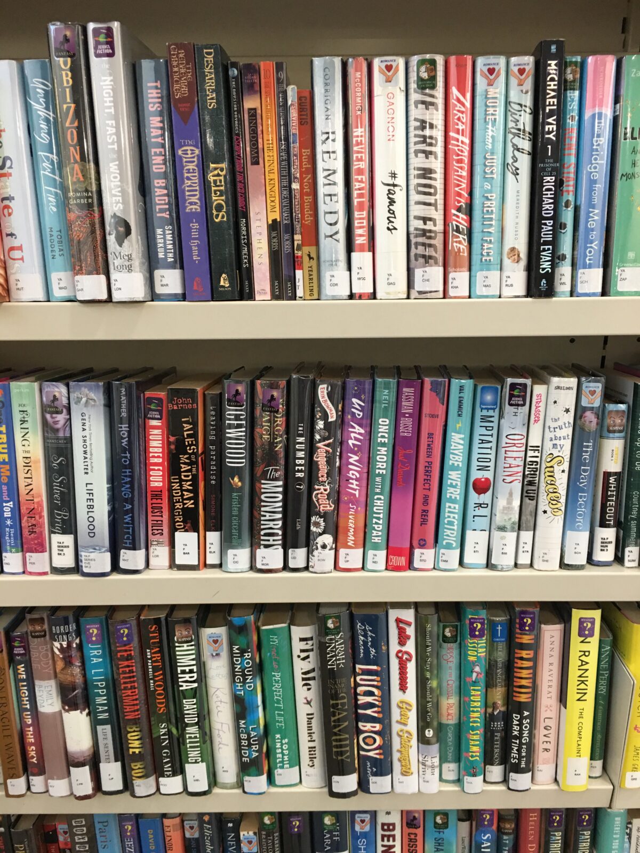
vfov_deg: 61.7
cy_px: 426
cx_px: 320
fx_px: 715
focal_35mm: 29
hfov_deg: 48.2
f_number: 2.2
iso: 64
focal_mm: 4.15
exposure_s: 1/15
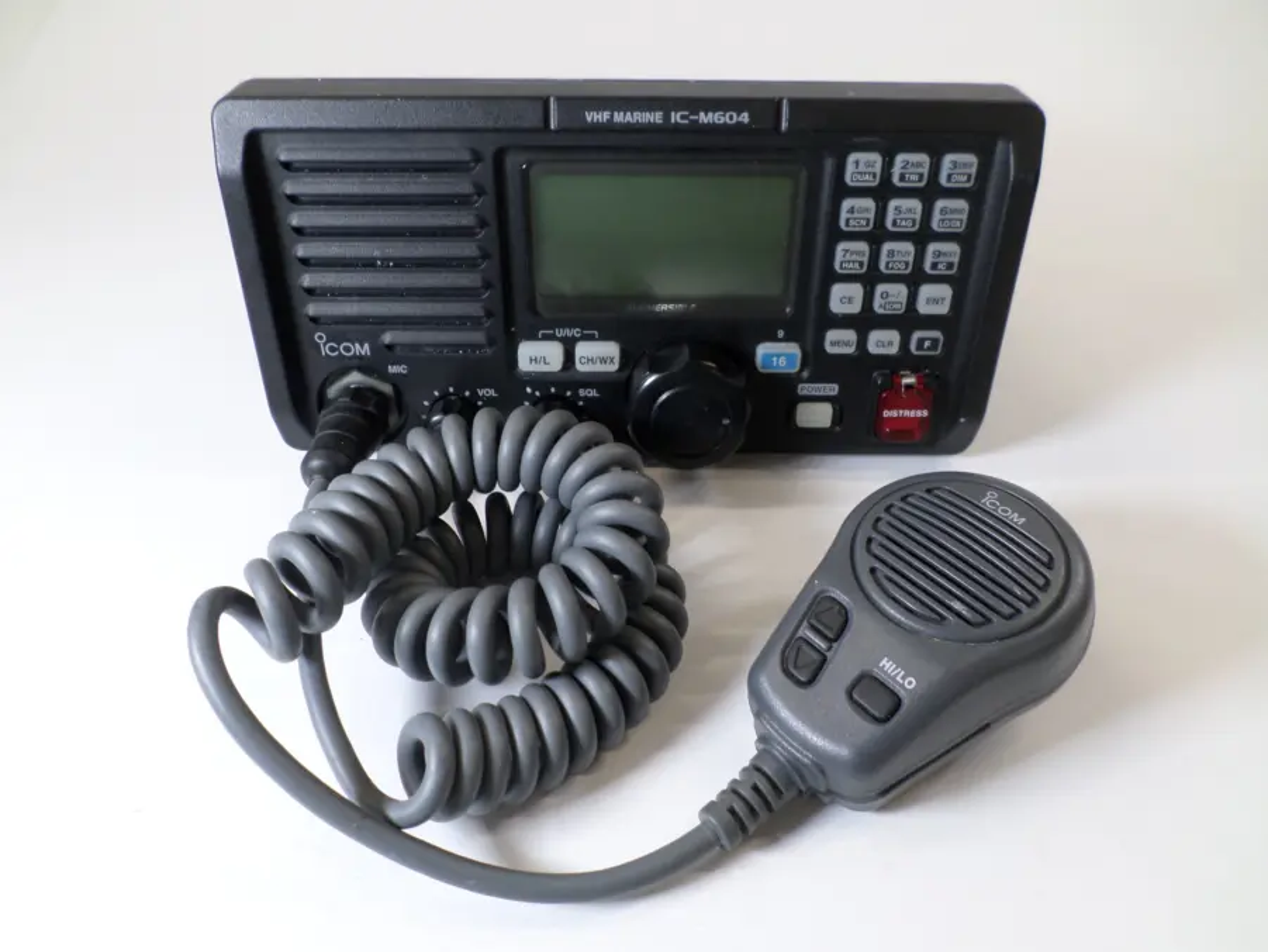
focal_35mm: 25
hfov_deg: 69.4
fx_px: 916
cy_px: 476
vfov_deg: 54.9
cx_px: 634
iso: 80
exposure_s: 1/45
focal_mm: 4.5
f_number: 2.5
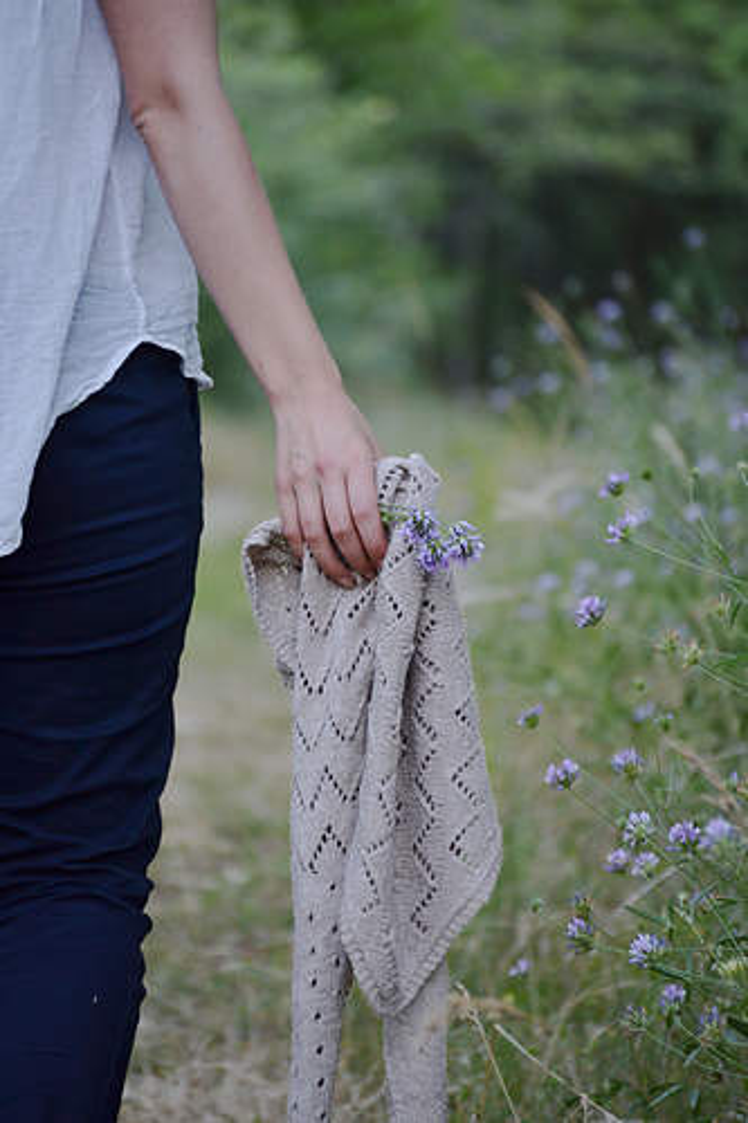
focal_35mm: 195
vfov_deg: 10.6
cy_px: 562
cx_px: 374
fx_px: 6081
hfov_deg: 7.0
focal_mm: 130
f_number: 5
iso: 200
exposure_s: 1/60
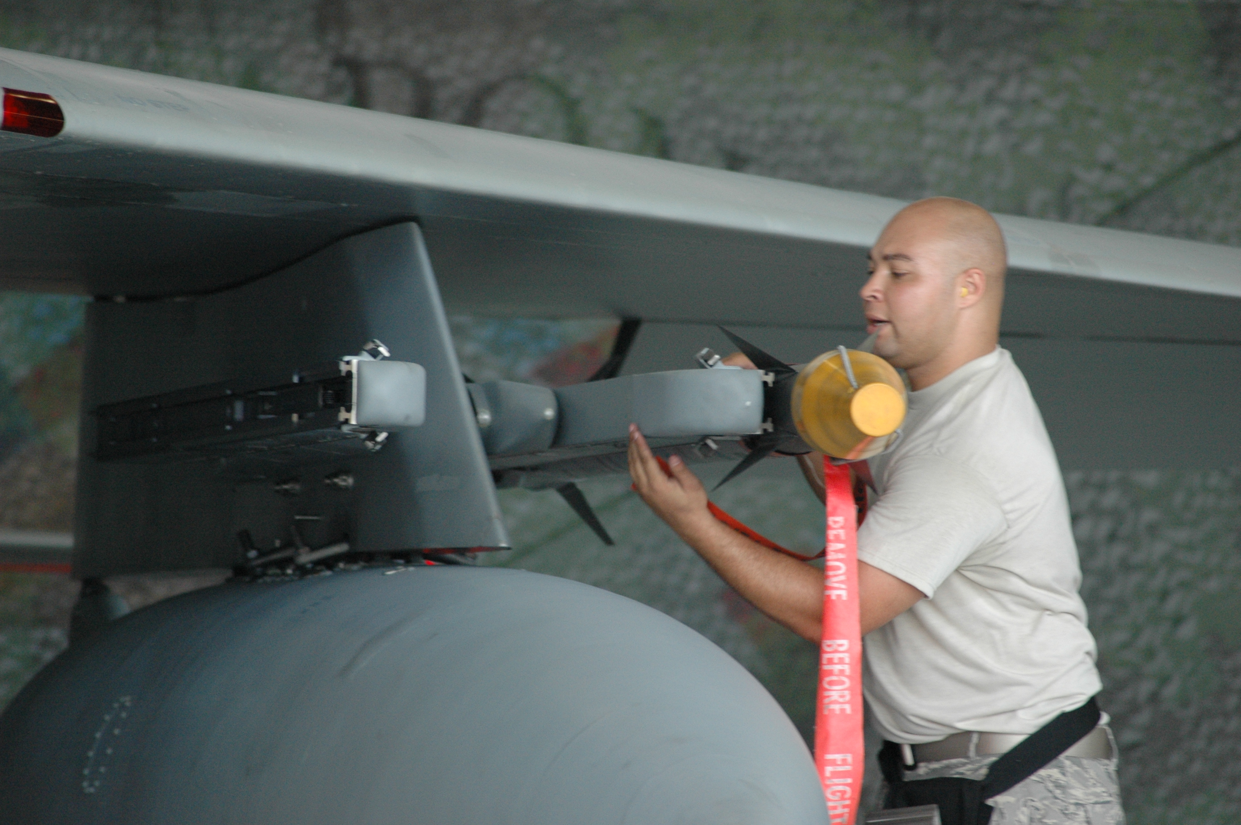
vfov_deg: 4.4
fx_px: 10849
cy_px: 412
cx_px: 620
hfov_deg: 6.5
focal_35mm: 315
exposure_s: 1/250
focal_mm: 210
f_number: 5
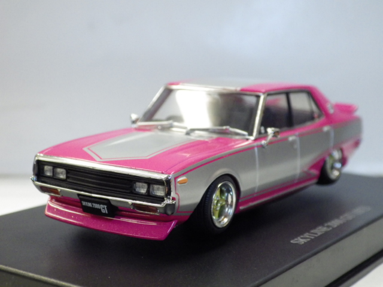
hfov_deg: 27.4
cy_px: 144
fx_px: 786
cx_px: 192
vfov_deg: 20.7
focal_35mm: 71
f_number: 4.2
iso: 800
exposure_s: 1/50
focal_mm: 12.8
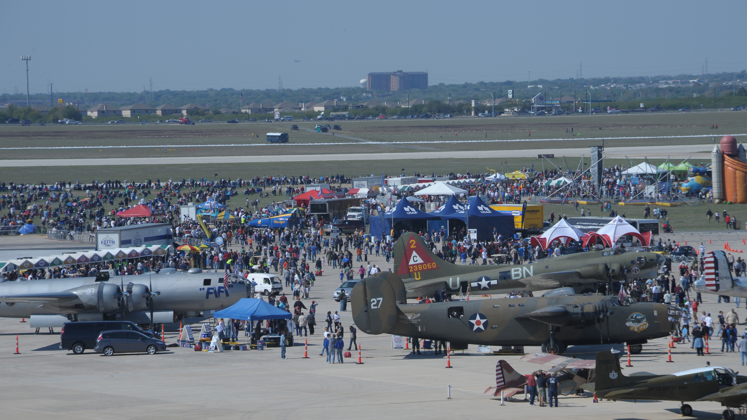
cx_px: 374
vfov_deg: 5.8
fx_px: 4160
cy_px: 199
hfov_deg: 10.3
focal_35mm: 210
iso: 200
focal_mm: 200
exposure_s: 1/250
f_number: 16
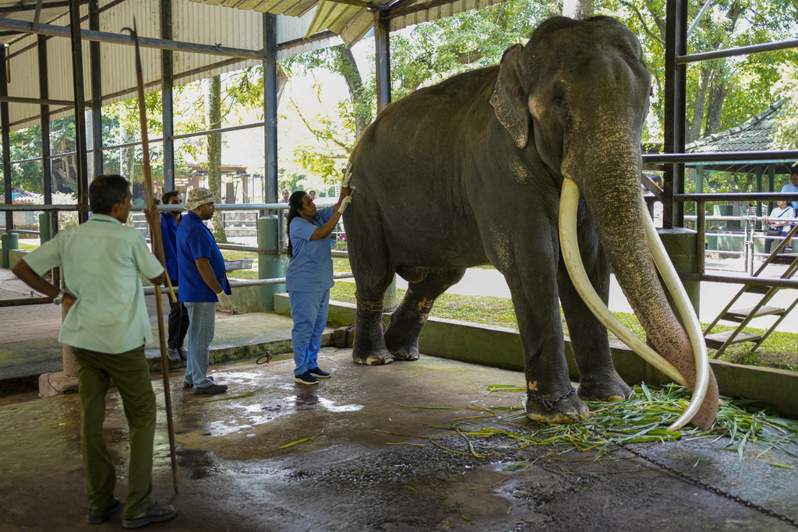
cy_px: 266
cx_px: 399
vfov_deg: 37.9
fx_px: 776
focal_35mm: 35
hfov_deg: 54.4
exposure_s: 1/320
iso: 400
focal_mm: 35
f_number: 2
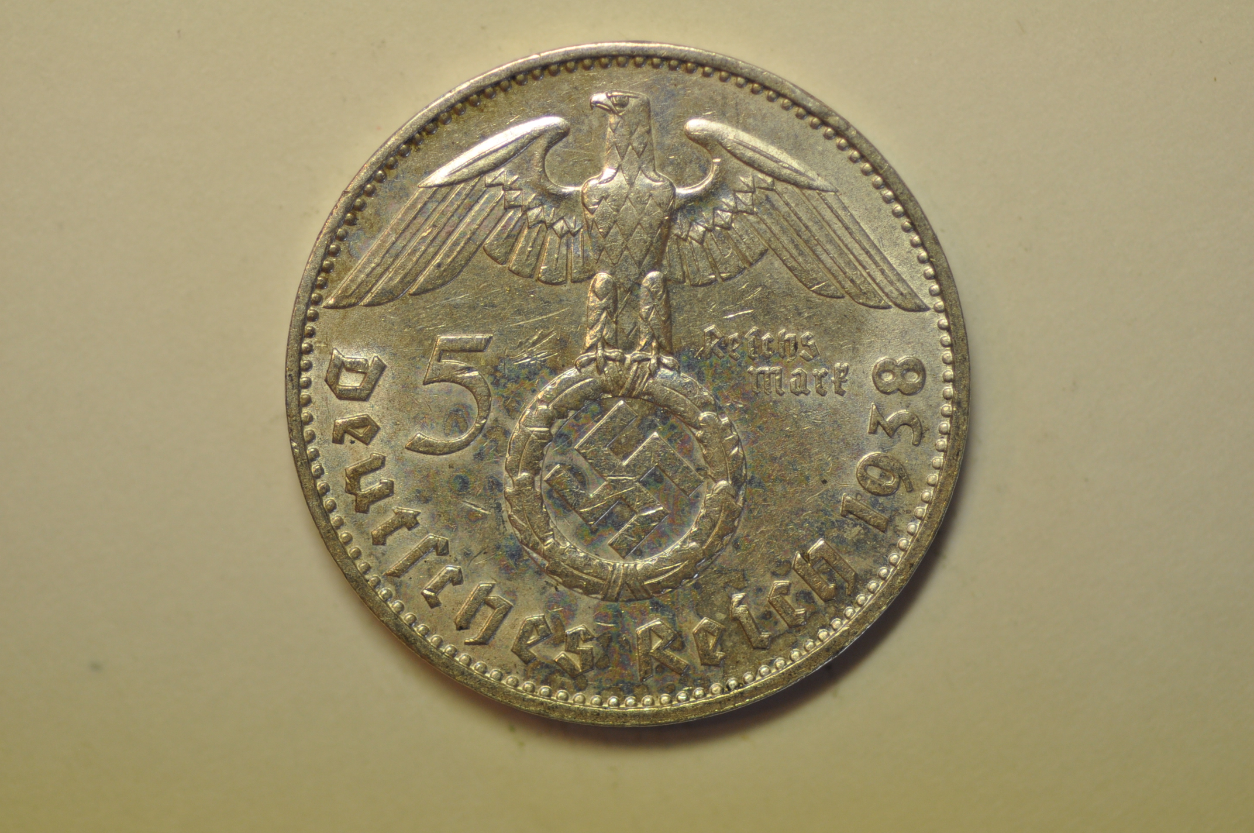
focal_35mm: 90
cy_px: 416
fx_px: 3131
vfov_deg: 15.2
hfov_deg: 22.6
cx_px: 627
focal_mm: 60
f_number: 4
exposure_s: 1/250
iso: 400
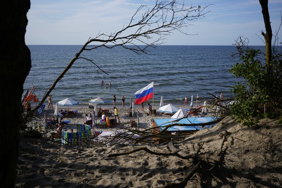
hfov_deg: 54.4
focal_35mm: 35
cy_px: 94
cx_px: 141
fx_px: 274
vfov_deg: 37.9
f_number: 9
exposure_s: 1/125
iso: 50
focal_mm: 35
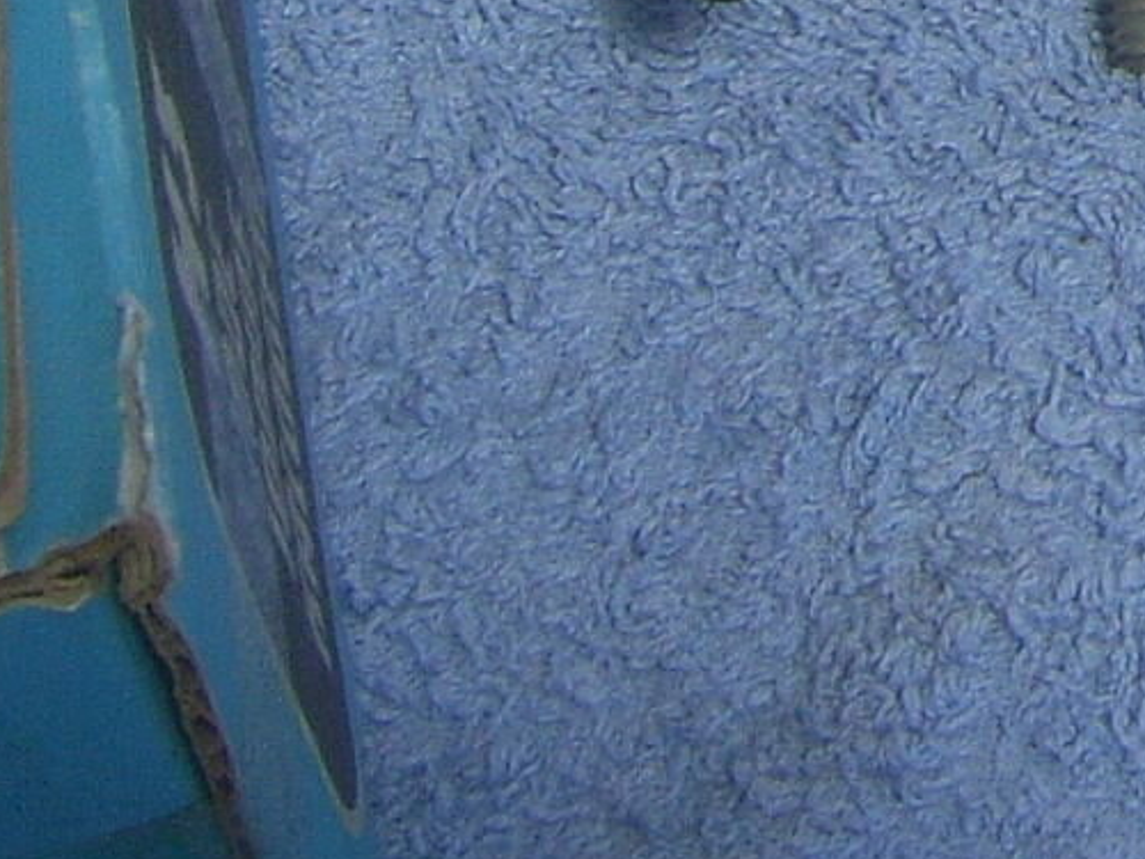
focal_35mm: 197
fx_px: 6516
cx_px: 2334
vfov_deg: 7.1
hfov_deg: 9.4
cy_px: -1171
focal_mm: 7.8
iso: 50
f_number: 6.4
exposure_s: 1/640
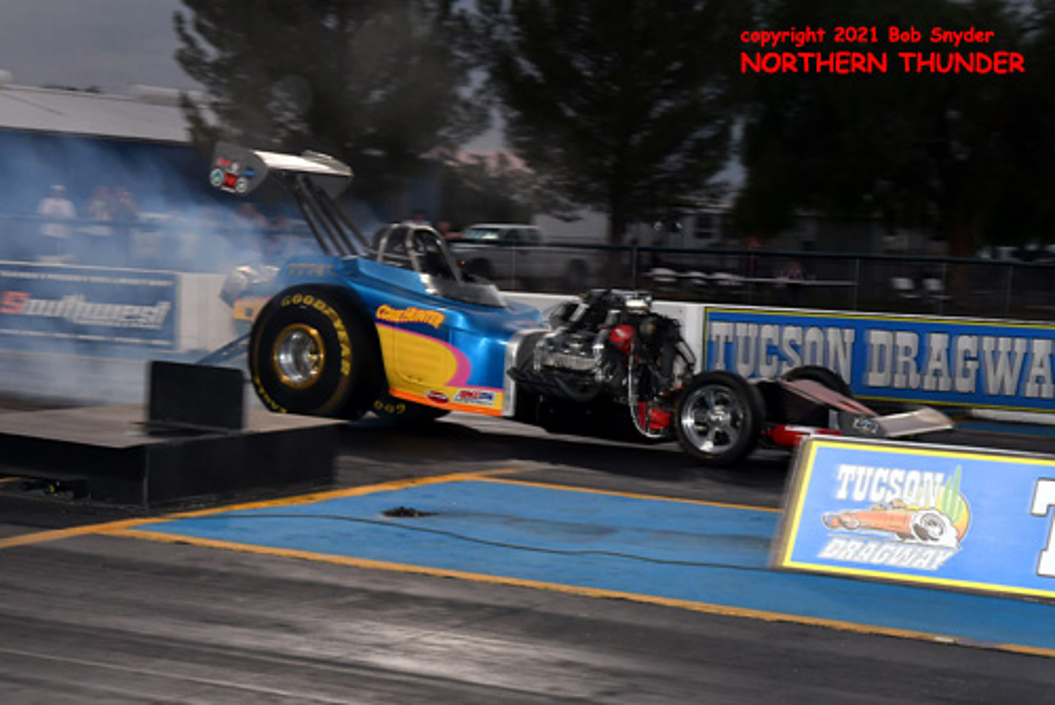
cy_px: 352
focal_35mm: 57
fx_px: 1671
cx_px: 528
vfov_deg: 23.8
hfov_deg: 35.0
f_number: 5.6
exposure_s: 1/100
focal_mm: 38
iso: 1000
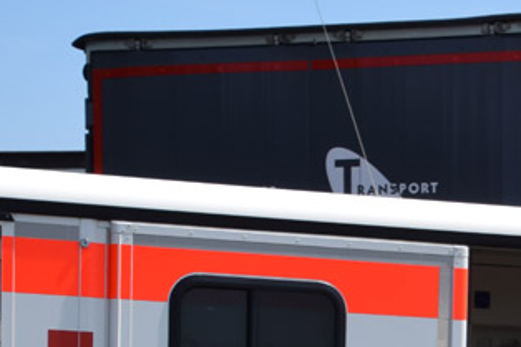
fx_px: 2573
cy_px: 578
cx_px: 526
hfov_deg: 11.4
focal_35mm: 178
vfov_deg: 7.5
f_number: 9
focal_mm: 31
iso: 200
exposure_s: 1/320
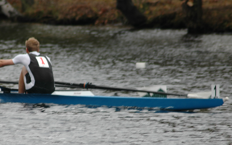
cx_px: 57
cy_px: 92
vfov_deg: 1.6
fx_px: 5115
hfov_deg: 2.6
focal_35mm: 809
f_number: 5.6
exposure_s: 1/125
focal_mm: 300
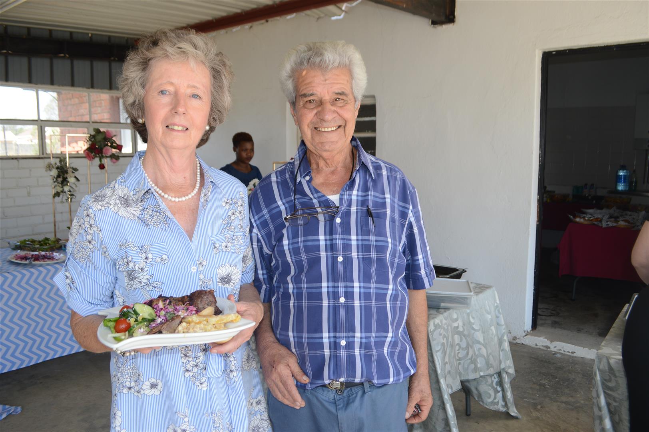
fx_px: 486
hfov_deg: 67.4
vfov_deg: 47.9
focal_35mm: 27
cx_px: 324
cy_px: 216
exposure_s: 1/160
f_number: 5.6
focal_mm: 18
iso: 200
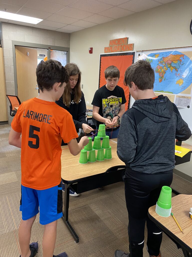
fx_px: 192
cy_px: 128
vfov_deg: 67.3
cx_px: 96
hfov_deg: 53.1
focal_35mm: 26
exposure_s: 1/60
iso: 250
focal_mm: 4.25
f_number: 1.8
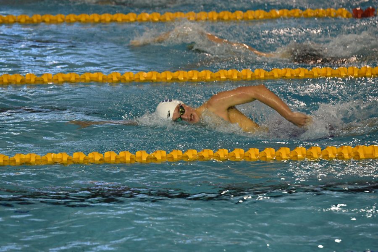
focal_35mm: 240
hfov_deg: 8.6
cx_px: 189
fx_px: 2520
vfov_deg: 5.7
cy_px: 126
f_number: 2.8
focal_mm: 160
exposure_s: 1/640
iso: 1000
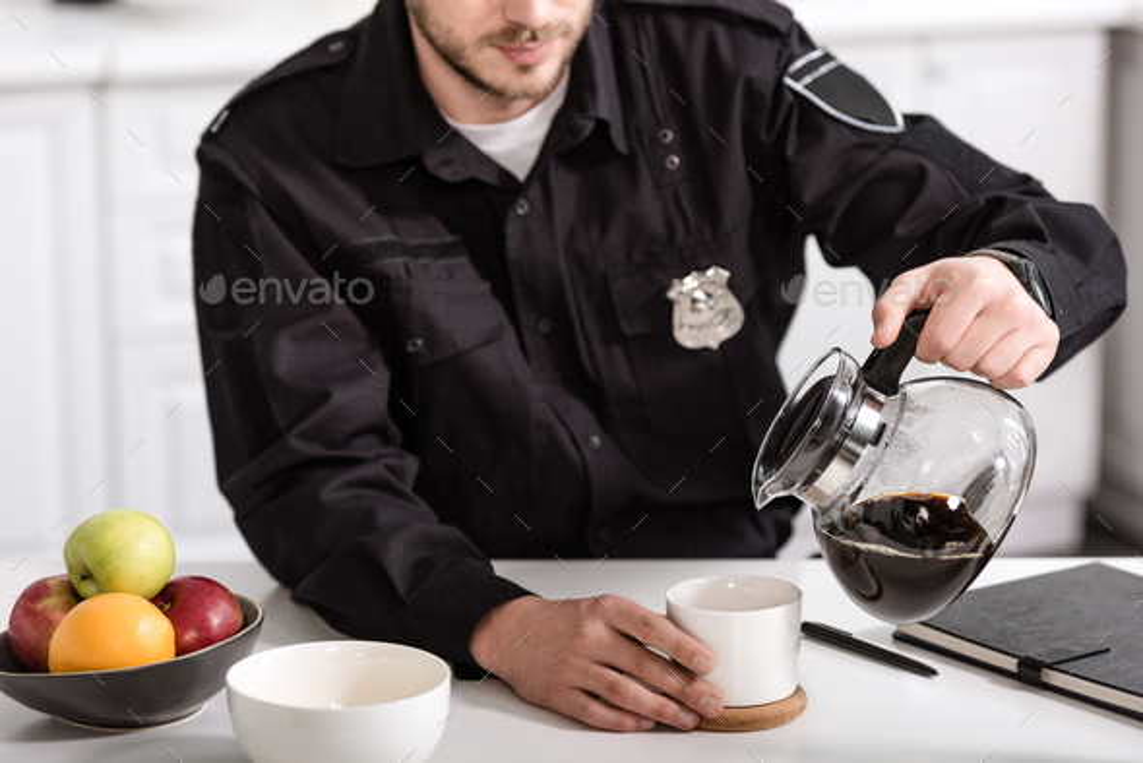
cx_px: 572
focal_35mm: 116
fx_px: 3685
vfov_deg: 11.8
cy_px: 382
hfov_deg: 17.6
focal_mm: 116
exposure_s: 1/250
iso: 800
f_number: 3.5
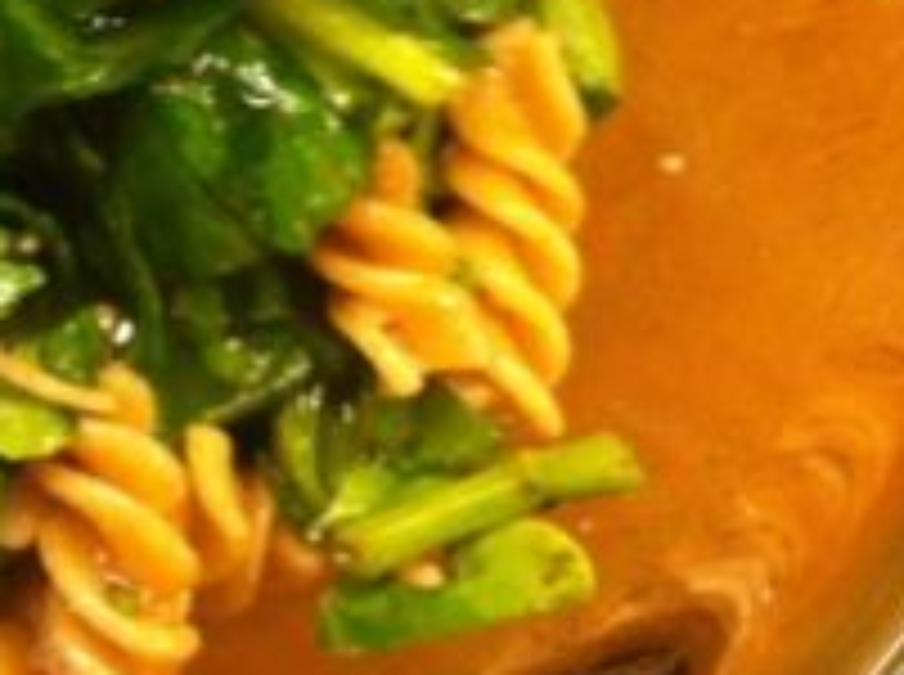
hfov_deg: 13.7
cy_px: -432
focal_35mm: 134
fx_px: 3493
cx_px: -513
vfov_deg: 10.5
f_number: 2.8
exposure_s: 1/15
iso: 80
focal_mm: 3.85
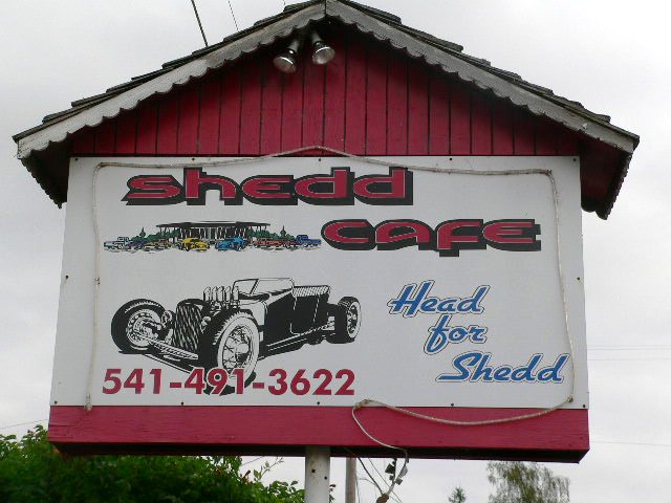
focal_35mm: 73
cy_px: 252
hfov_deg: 26.7
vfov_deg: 20.2
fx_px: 1415
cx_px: 336
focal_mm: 12.2
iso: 80
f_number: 4.6
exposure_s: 1/500
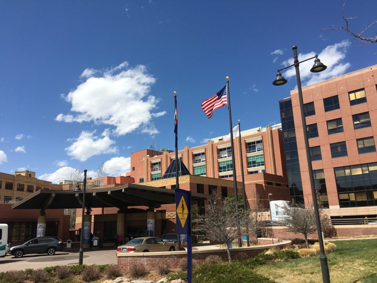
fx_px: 316
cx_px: 188
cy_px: 142
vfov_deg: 48.2
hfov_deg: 61.7
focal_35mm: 29
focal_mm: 4.15
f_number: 2.2
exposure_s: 1/1972
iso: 25
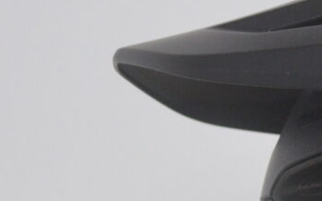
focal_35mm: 640
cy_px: 319
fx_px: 5615
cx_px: 613
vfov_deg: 2.0
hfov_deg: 3.3
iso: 1800
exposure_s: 1/125
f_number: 4
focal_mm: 95
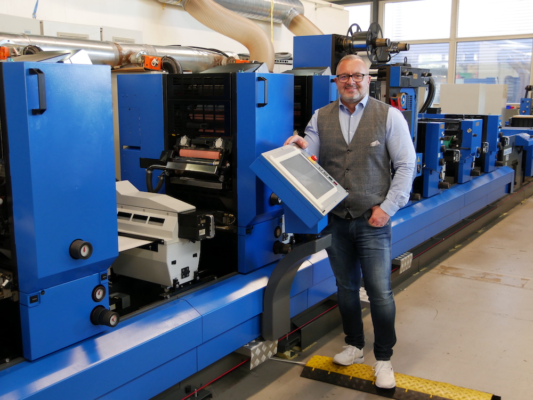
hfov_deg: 49.0
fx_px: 585
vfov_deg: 37.8
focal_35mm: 38
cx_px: 266
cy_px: 200
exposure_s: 1/60
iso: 800
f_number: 3.8
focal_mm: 19
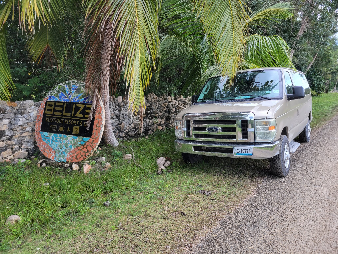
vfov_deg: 53.1
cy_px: 127
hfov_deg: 67.3
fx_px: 254
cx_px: 169
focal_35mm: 26
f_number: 1.8
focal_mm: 5.4
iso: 40
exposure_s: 1/148
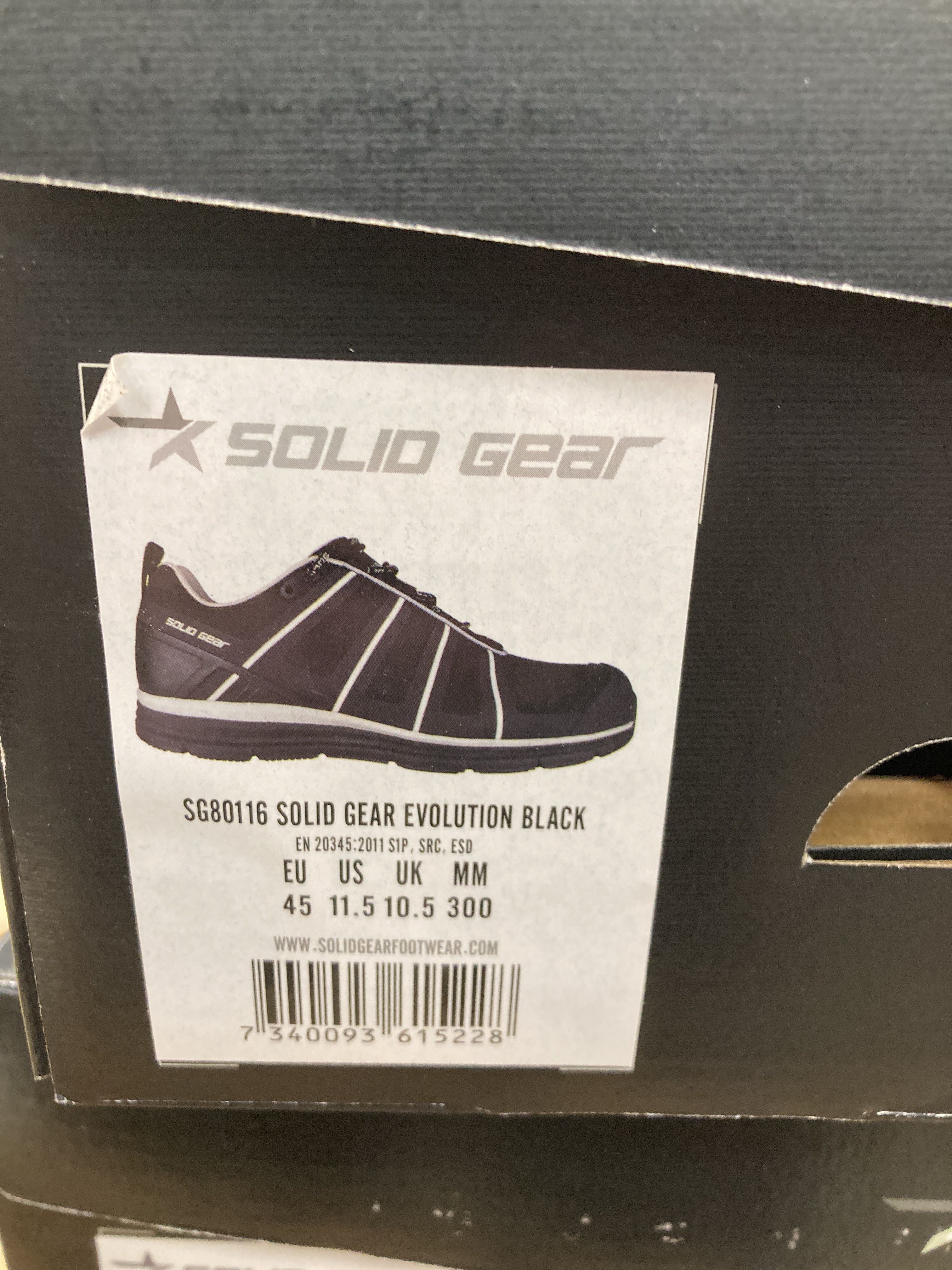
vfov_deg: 63.4
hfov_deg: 49.7
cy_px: 635
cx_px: 476
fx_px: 1027
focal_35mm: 28
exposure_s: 1/60
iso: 200
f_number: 1.8
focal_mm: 3.99
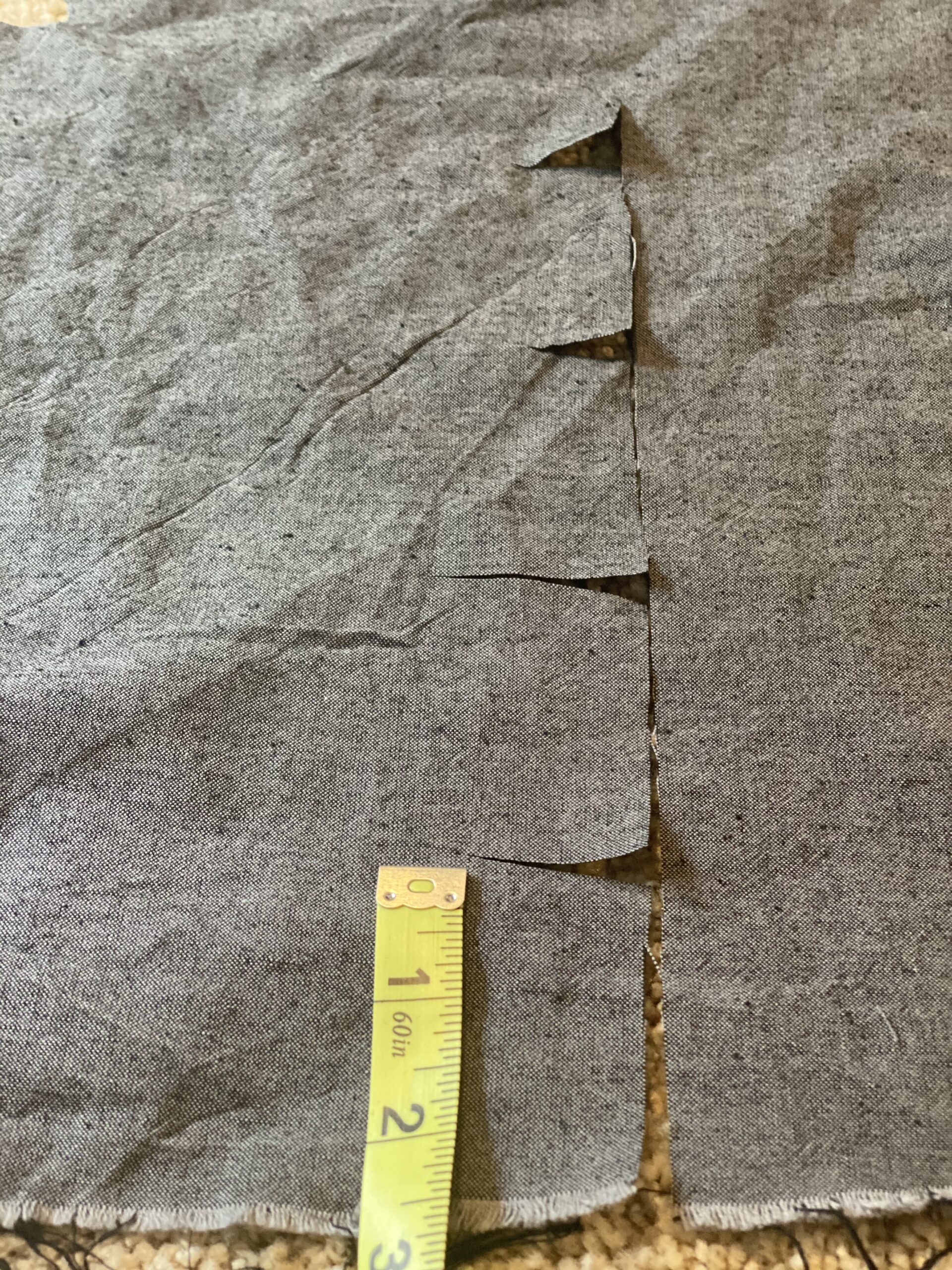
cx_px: 476
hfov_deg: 28.0
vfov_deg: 36.8
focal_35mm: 52
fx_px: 1907
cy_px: 635
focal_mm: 6
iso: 400
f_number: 2
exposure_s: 1/40
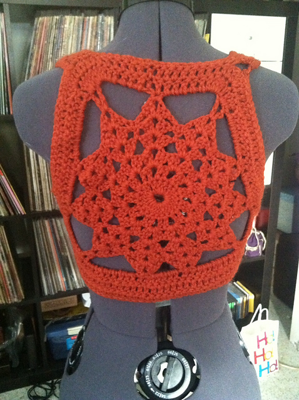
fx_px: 404
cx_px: 150
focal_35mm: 35
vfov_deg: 52.7
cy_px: 200
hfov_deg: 40.6
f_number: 2.8
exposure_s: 1/15
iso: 1000
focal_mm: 3.85
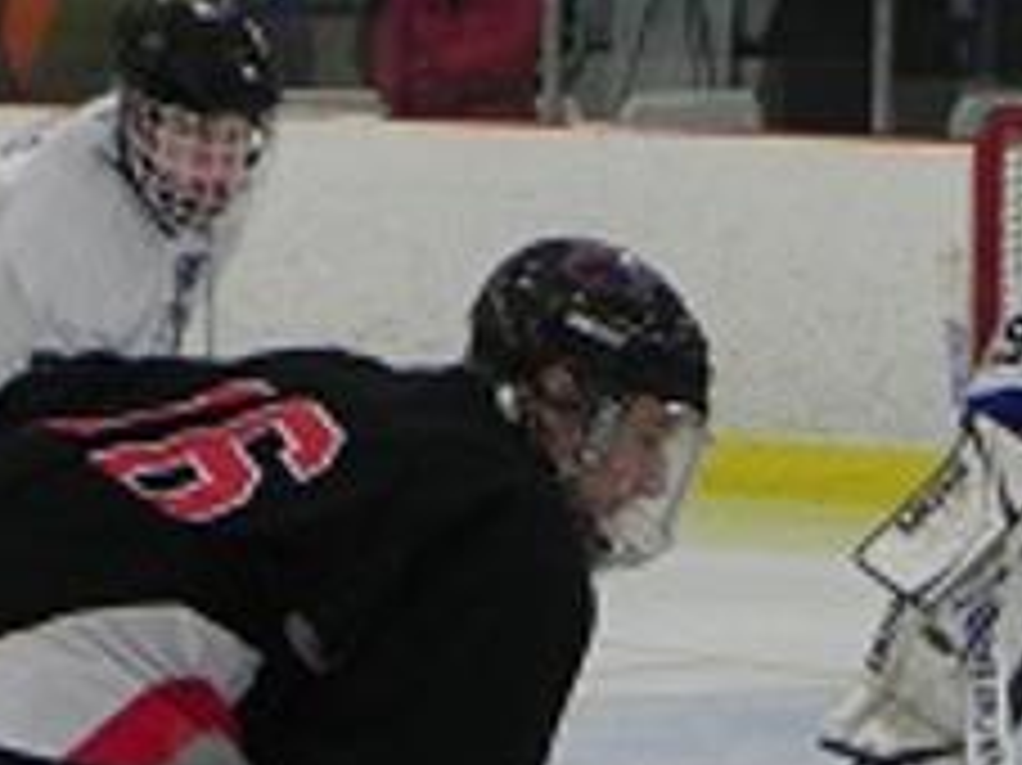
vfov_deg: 5.3
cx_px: 1022
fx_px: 8203
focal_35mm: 278
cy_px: 1008
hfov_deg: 7.1
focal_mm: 18.8
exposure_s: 1/30
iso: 364
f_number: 4
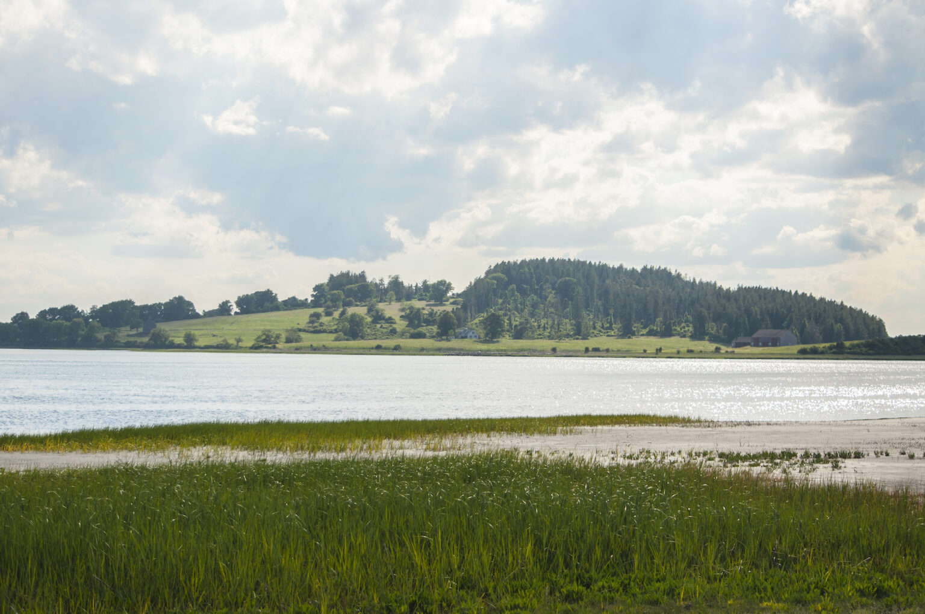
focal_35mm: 82
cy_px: 307
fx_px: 2117
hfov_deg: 24.6
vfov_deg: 16.5
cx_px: 462
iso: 250
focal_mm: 55
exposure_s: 1/3000
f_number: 4.5
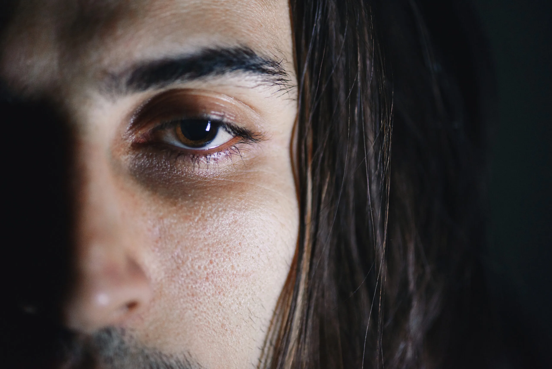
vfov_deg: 13.1
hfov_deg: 19.4
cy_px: 184
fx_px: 1611
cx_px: 276
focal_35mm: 105
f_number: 3.2
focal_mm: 105
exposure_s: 1/200
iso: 1000
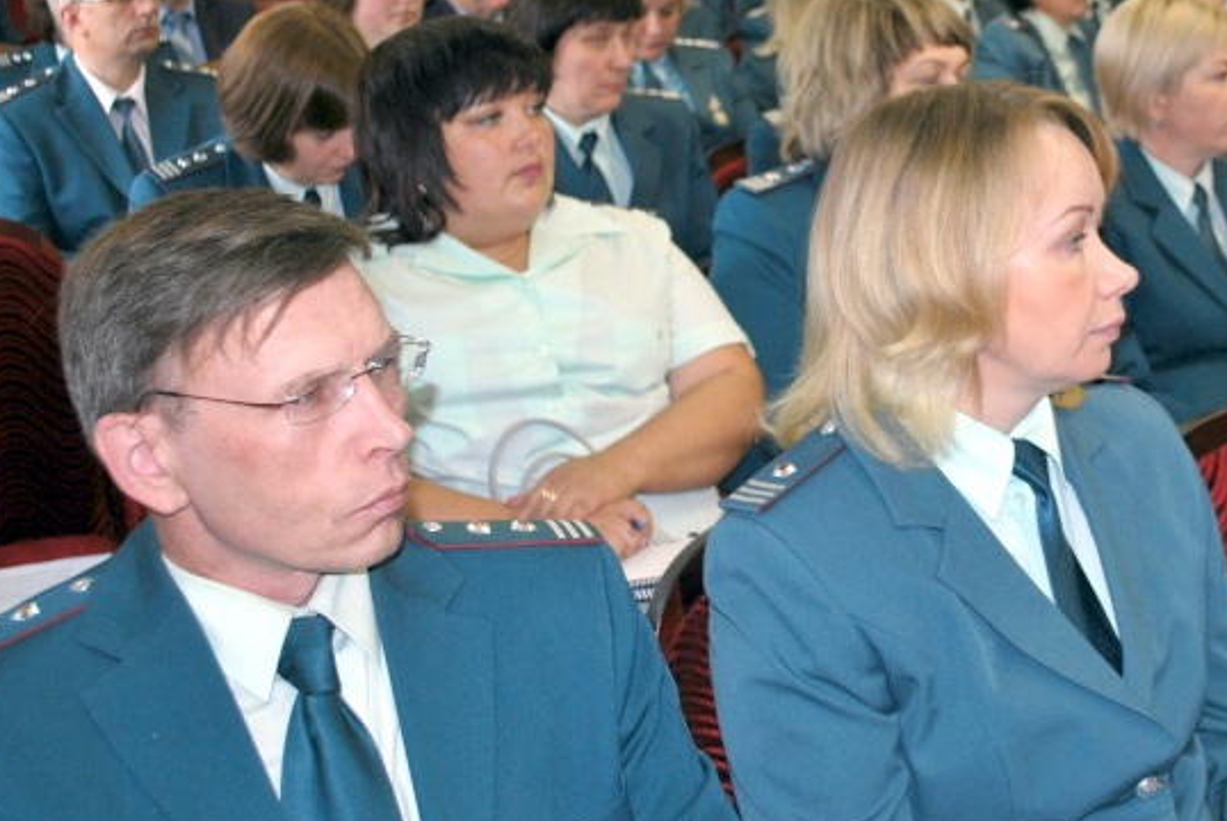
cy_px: 239
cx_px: 883
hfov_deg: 33.9
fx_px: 1979
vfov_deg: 23.3
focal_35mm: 58
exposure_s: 1/60
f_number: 4.2
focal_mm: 26
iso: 200
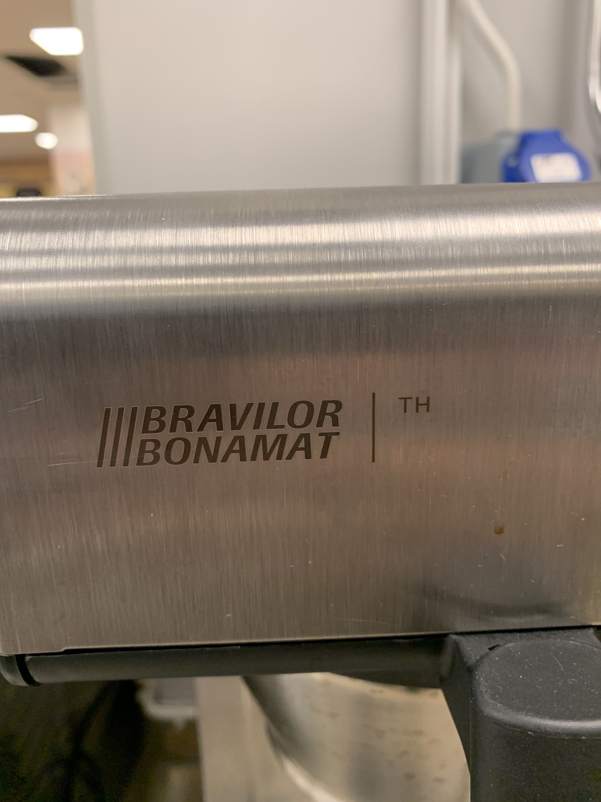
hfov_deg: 53.1
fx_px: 602
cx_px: 300
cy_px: 401
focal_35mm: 26
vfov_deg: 67.3
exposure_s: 1/60
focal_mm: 4.25
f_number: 1.8
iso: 125
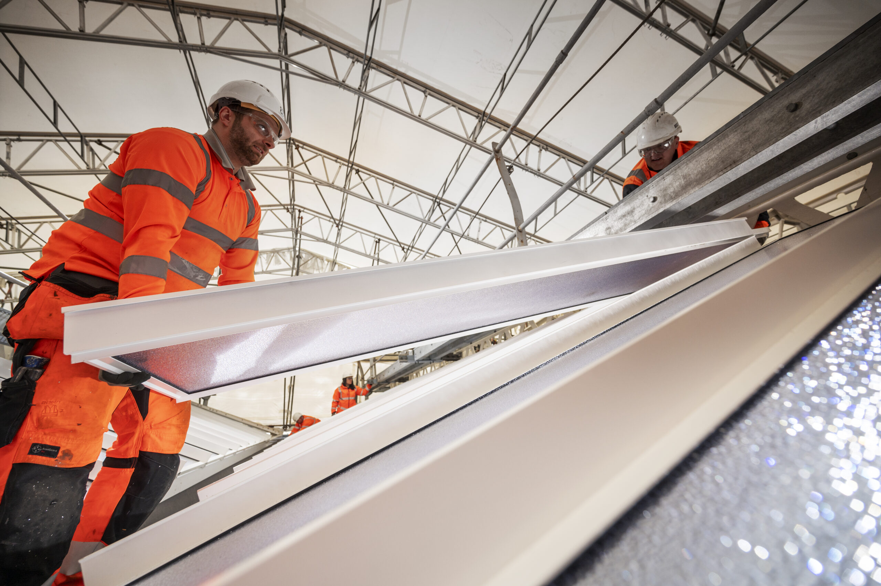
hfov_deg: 104.3
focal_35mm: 14
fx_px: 342
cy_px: 293
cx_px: 440
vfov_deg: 81.1
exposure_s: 1/60
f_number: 4
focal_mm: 14
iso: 200
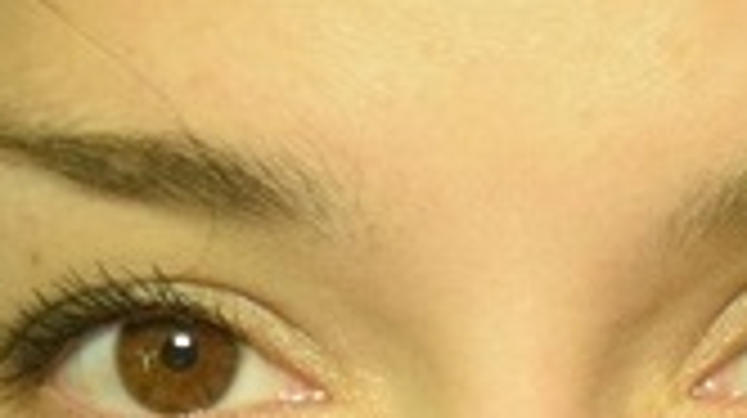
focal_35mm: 238
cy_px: 1065
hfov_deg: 9.1
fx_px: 4713
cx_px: 529
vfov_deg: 4.9
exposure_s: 1/60
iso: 2500
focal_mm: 25
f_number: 4
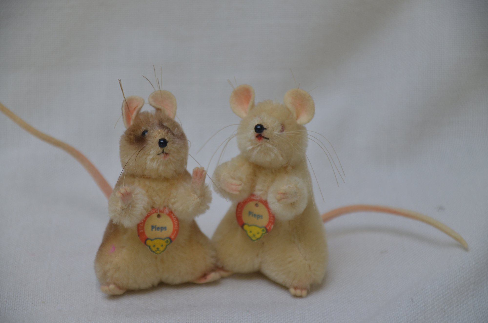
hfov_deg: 15.9
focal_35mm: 129
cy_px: 162
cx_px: 244
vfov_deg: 10.6
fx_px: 1745
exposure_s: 1/250
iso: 400
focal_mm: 86
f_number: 5.3
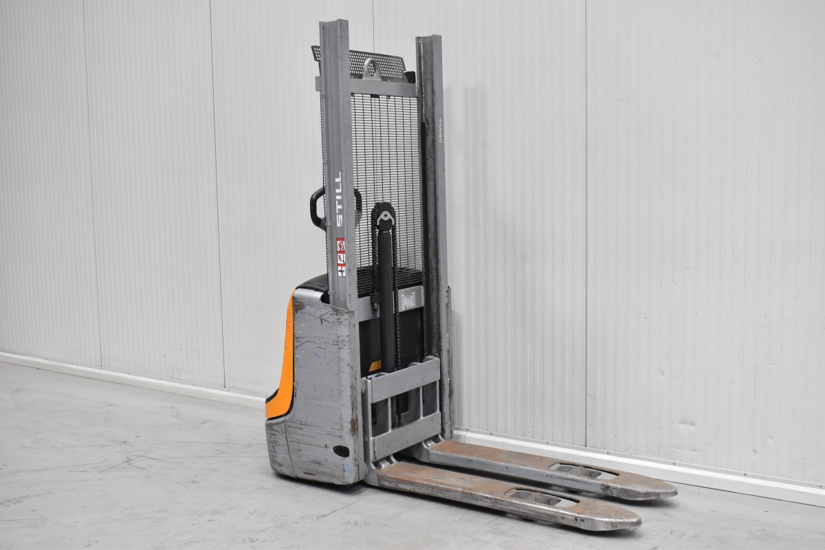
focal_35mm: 42
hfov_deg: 46.4
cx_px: 412
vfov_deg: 31.9
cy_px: 275
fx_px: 962
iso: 1600
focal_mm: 28
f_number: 5.6
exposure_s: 1/60
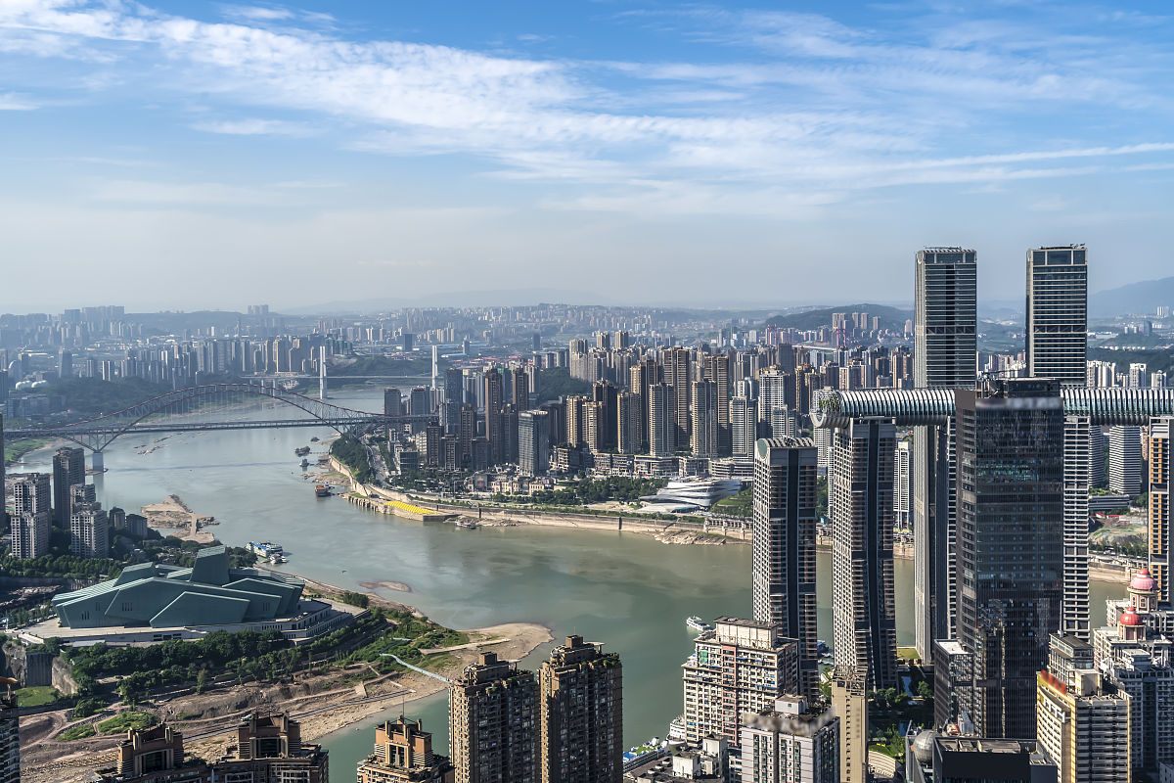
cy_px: 392
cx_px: 587
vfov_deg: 34.2
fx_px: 1272
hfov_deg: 49.6
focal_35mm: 39
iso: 100
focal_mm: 39
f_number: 13
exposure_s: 1/60
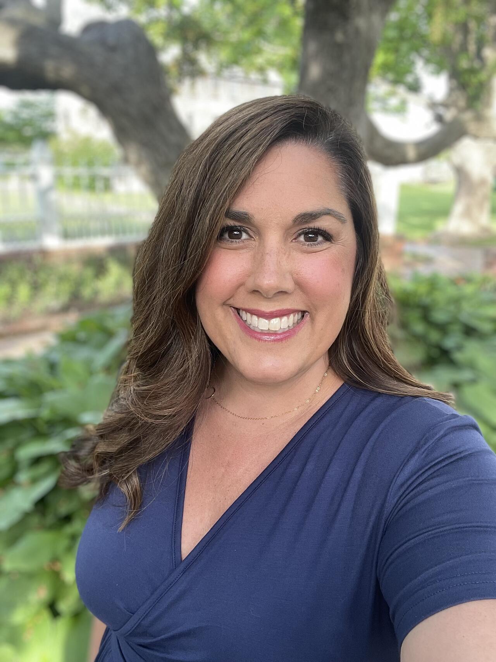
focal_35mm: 30
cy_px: 331
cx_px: 248
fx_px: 573
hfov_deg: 46.8
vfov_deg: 60.0
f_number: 2.2
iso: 64
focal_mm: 2.71
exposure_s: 1/121
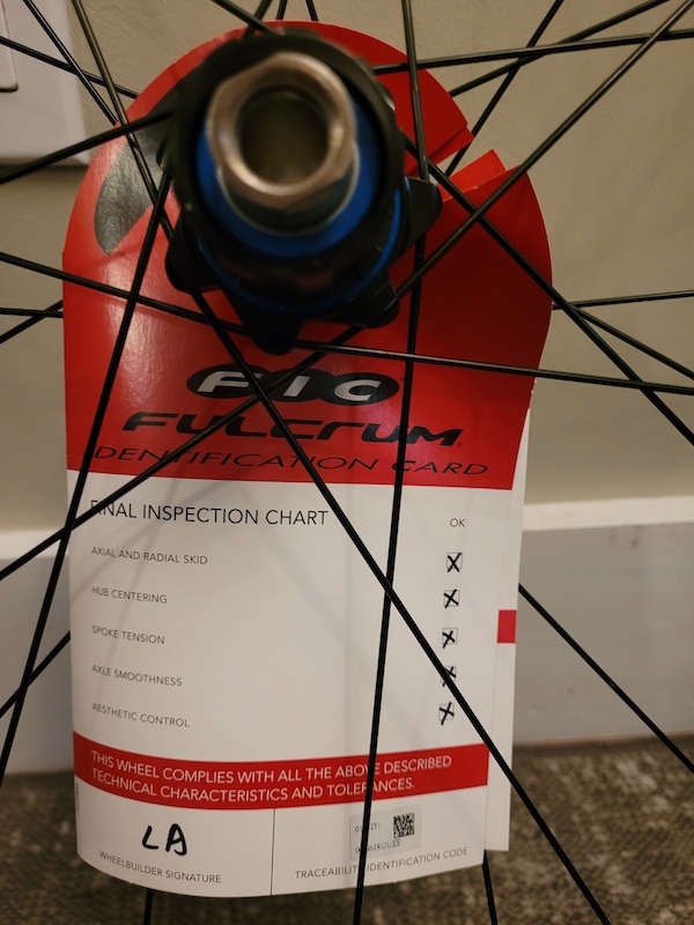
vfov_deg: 67.3
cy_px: 462
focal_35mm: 26
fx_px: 695
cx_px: 347
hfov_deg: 53.1
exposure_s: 1/40
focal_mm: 5.4
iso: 500
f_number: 1.8
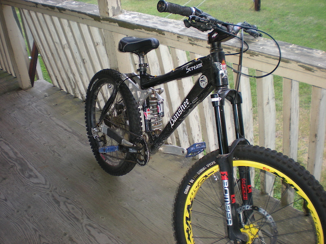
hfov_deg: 49.0
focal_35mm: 38
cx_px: 163
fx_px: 358
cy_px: 122
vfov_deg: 37.7
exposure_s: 1/30
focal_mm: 6.3
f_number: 3.1
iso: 125
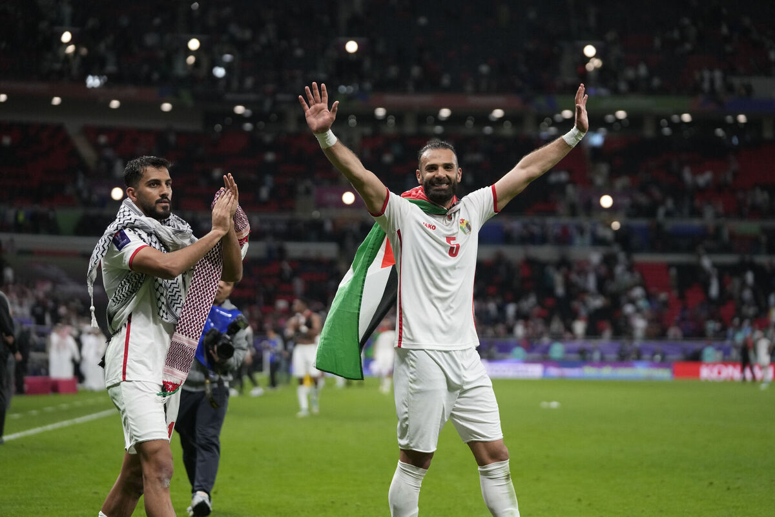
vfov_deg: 12.5
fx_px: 2368
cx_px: 388
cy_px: 258
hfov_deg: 18.6
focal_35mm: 110
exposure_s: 1/2500
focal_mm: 110
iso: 2500
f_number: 3.2
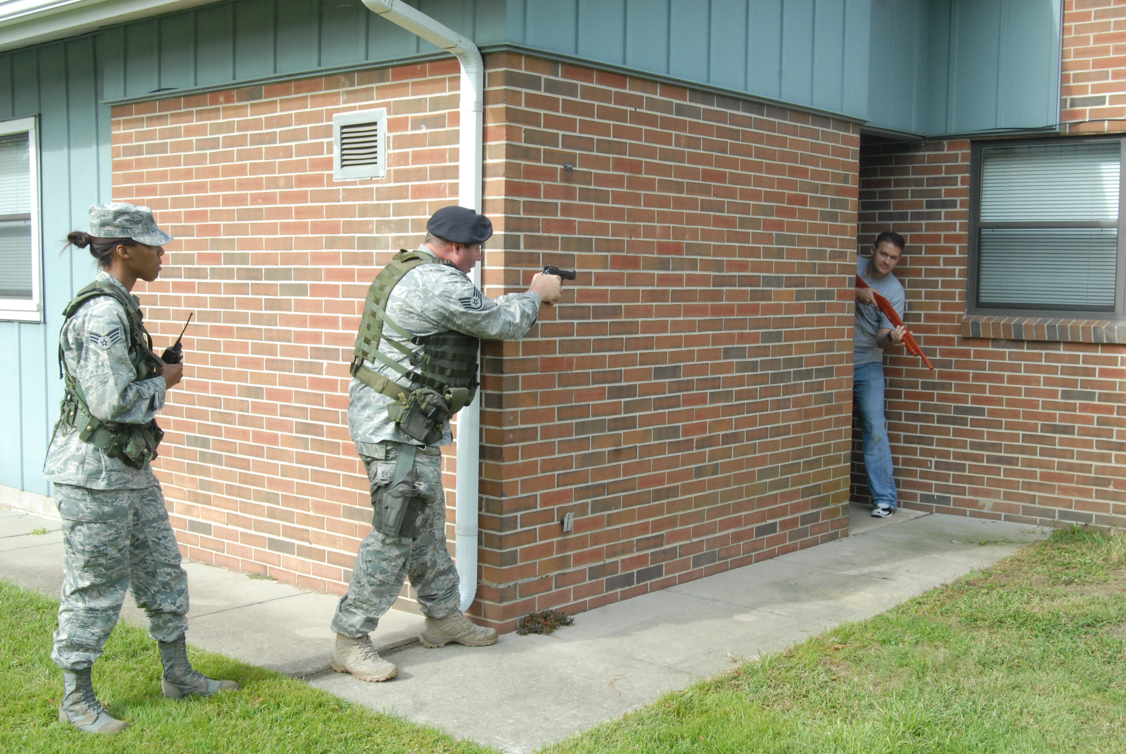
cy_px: 377
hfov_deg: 49.5
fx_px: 1221
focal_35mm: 39
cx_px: 563
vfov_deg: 34.3
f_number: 13
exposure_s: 1/100
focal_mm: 26
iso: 500
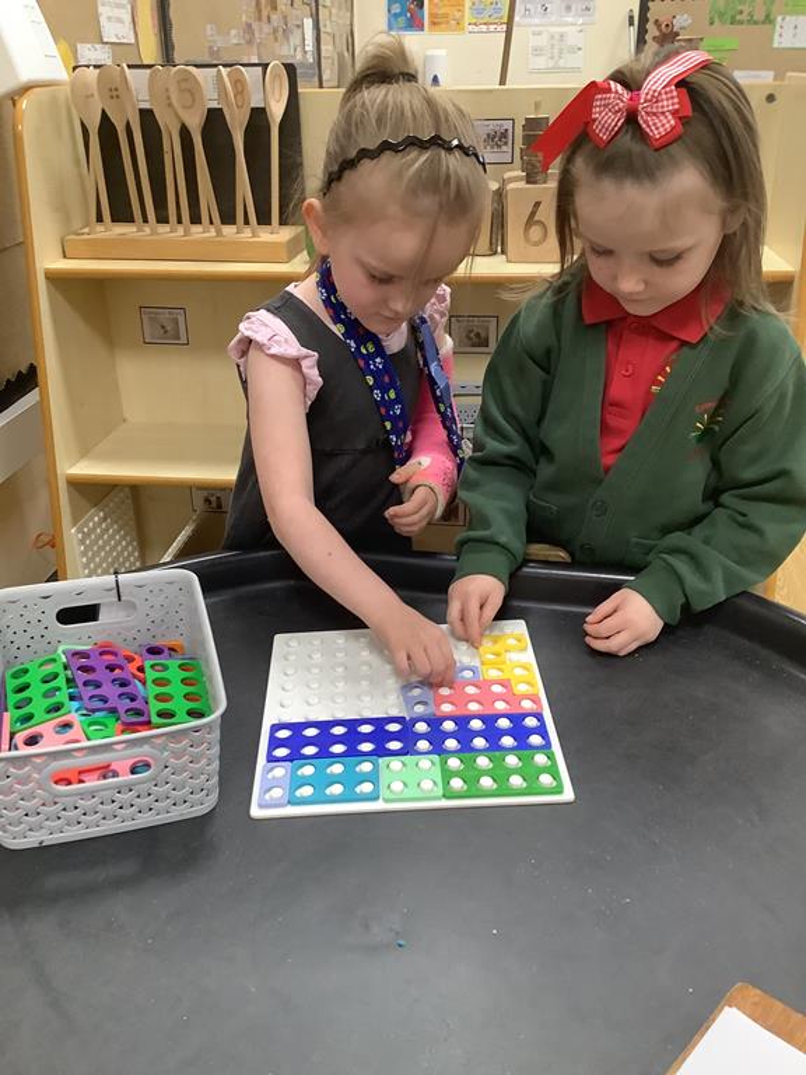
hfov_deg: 45.4
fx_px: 962
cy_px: 538
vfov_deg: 58.4
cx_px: 403
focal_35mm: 31
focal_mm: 3.3
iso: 320
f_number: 2.4
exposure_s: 1/33
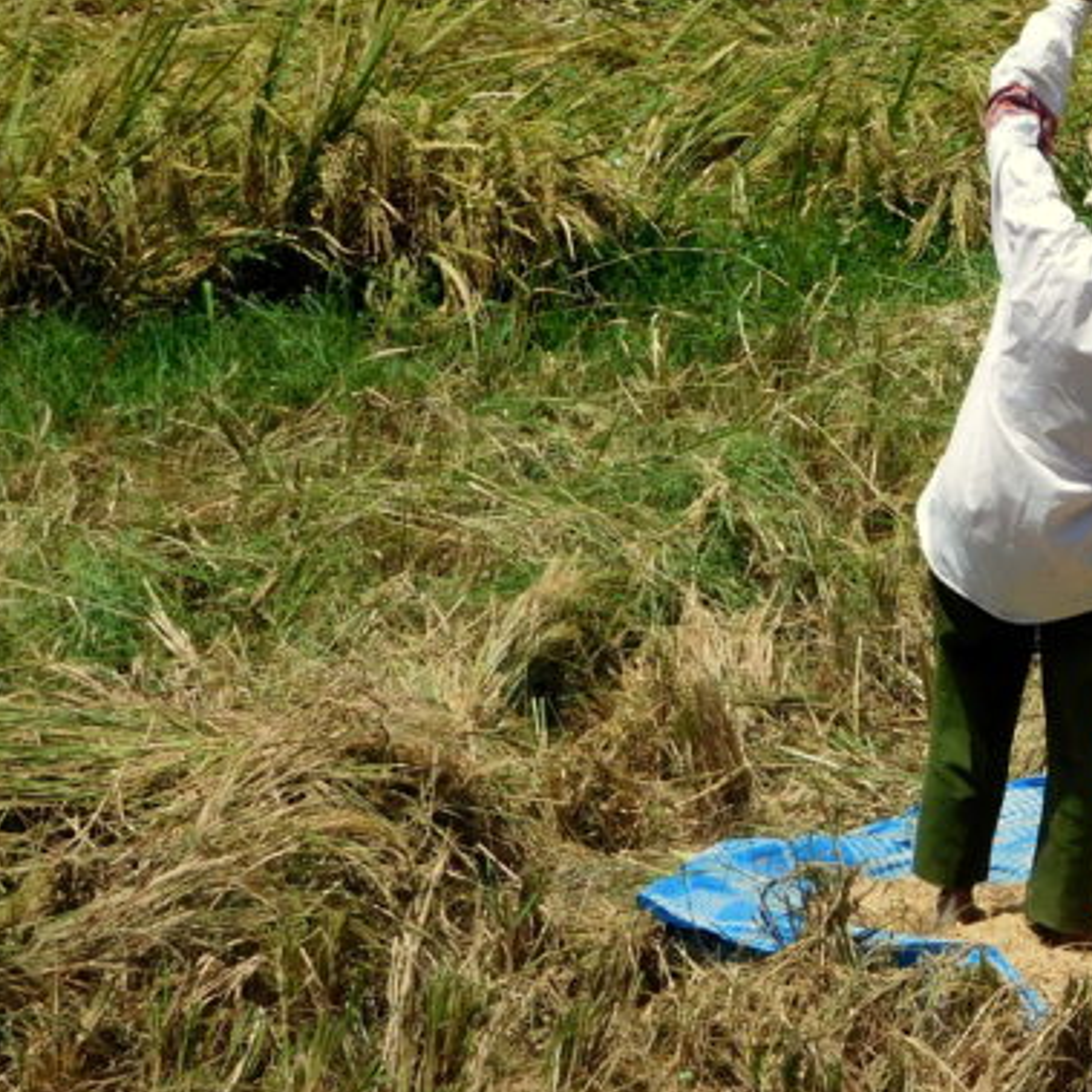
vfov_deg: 4.6
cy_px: 478
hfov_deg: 4.6
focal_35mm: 382
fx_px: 13634
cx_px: 1314
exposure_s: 1/1000
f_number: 5.2
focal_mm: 28.5
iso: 125
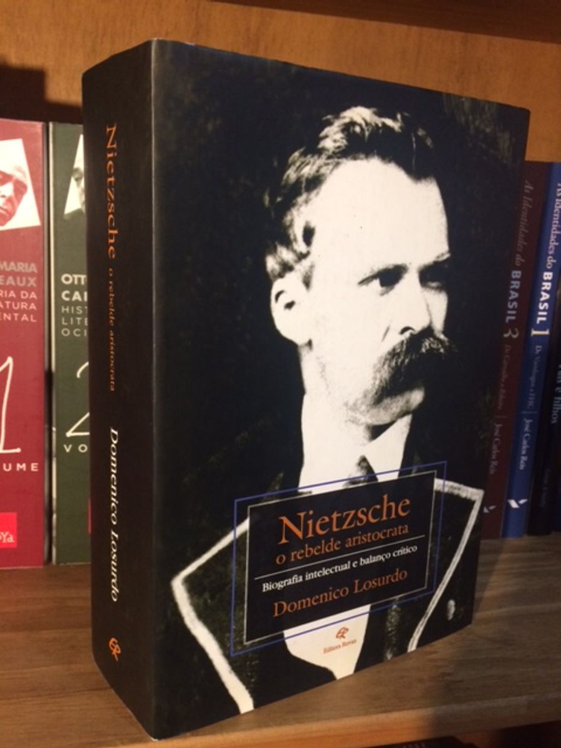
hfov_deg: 48.2
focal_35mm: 29
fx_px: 627
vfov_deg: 61.7
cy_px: 374
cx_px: 280
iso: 250
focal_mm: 4.15
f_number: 2.2
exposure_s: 1/30
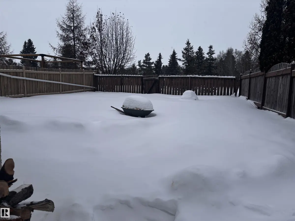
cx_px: 148
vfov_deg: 53.1
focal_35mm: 26
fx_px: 222
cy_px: 110
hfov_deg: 67.3
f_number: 1.6
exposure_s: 1/2151
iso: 50
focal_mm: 5.96
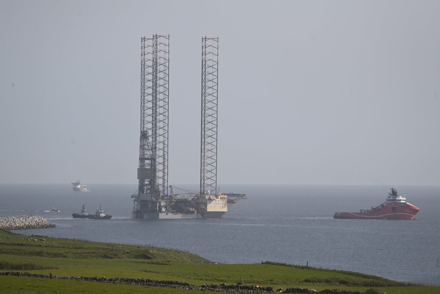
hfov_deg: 7.4
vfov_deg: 4.9
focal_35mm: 280
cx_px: 220
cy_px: 147
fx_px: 3422
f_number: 5.6
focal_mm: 280
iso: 400
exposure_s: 1/4000
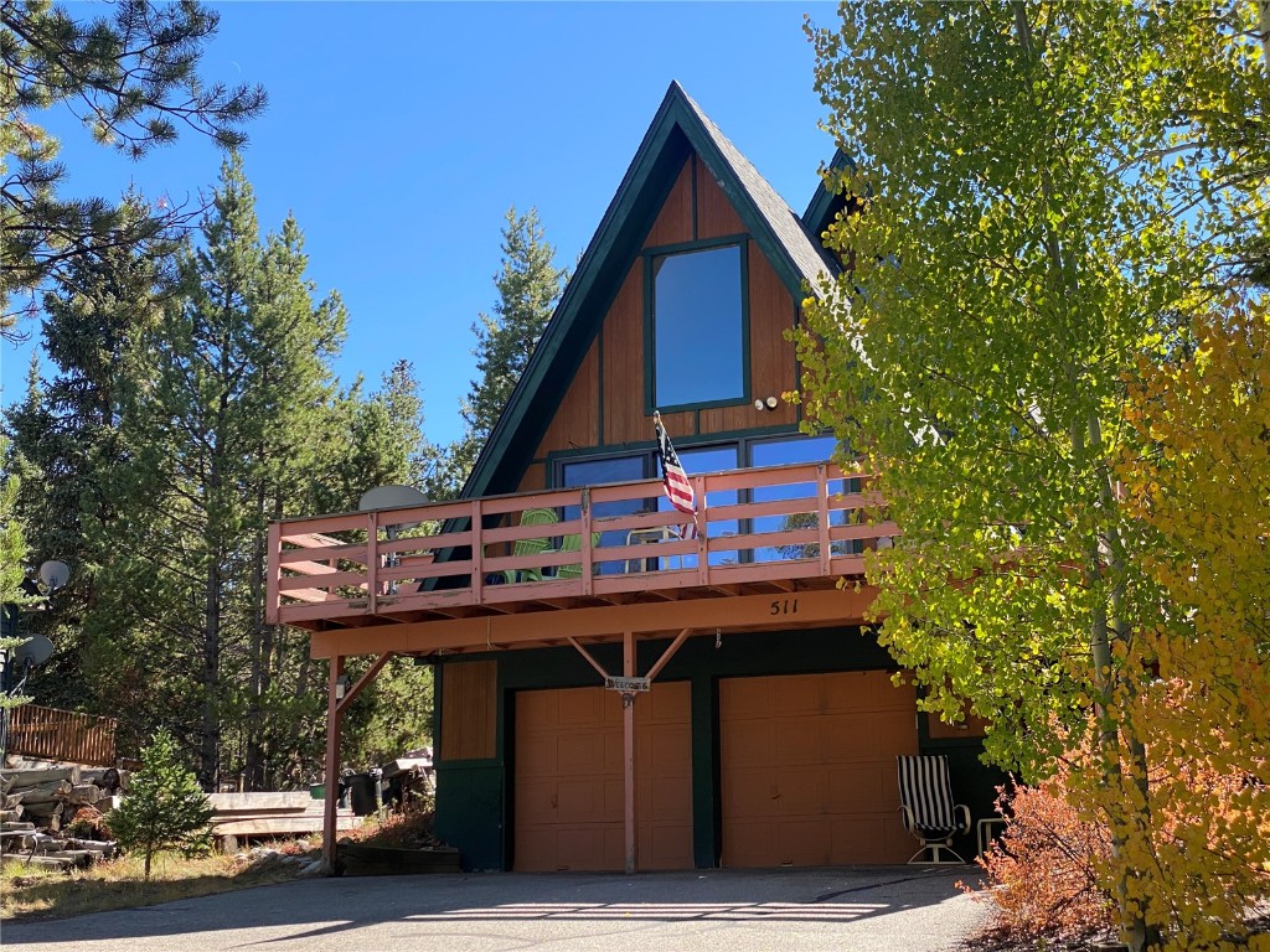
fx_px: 1908
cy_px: 476
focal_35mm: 52
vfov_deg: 28.0
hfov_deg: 36.8
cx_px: 635
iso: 20
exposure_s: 1/436
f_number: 2
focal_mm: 6
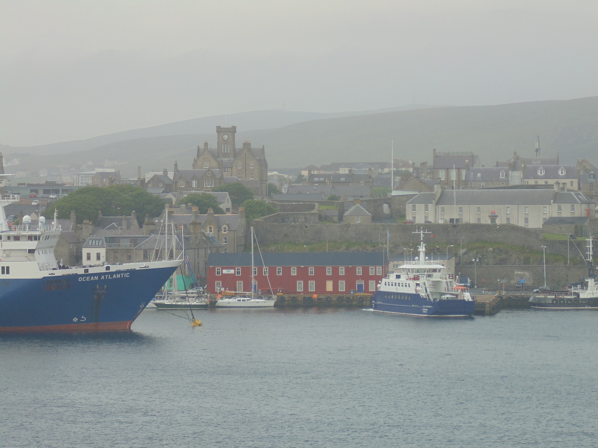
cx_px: 299
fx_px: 2678
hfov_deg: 12.7
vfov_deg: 9.6
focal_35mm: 155
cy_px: 224
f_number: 5.2
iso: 80
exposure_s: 1/100
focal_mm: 27.8
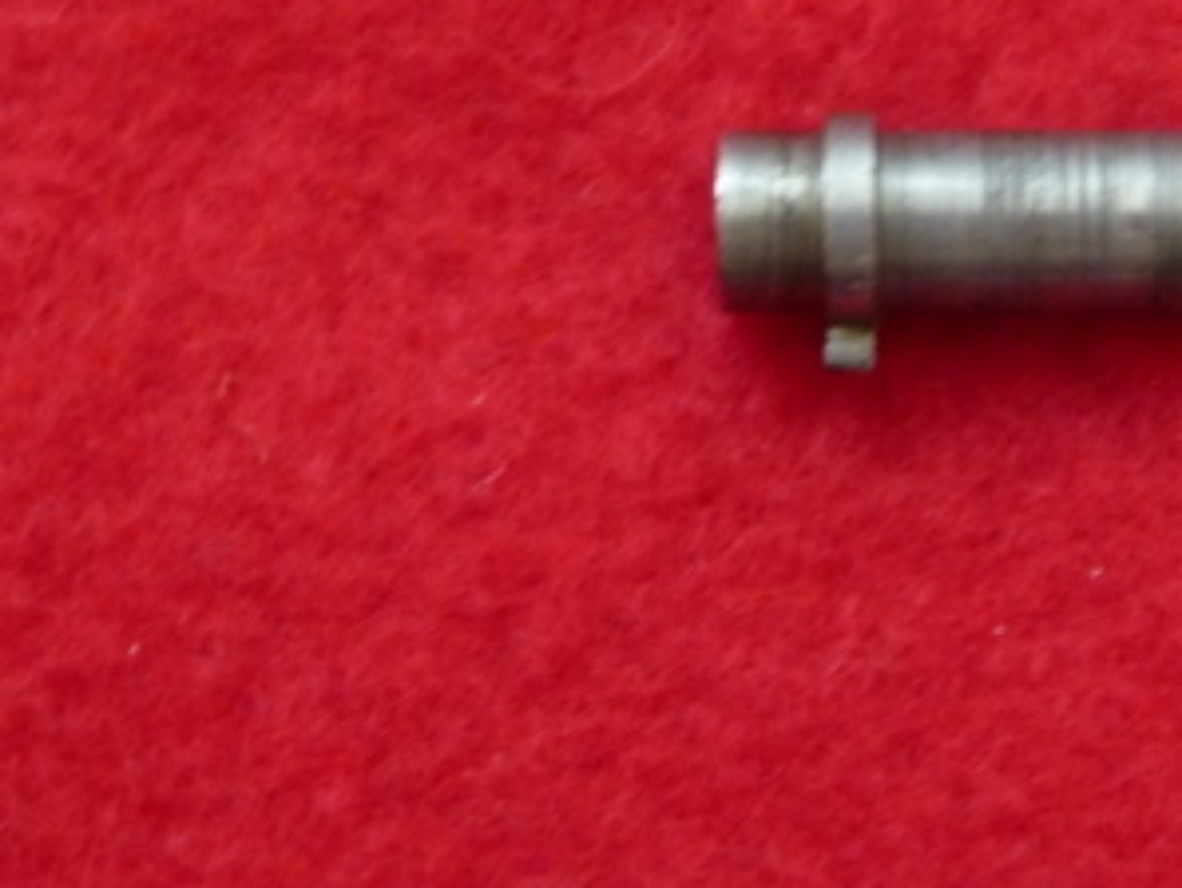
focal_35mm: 103
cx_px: 992
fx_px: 3520
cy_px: 234
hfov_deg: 18.8
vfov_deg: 14.3
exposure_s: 1/8
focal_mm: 8
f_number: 4.2
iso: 400
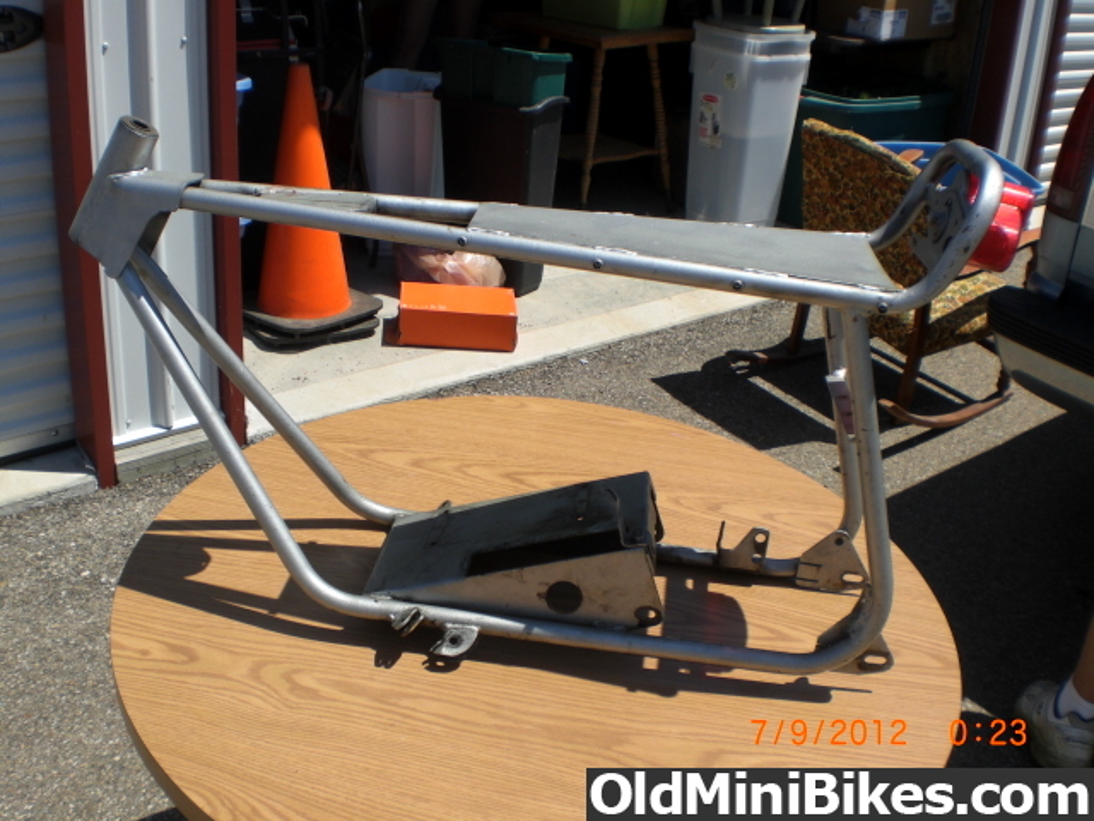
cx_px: 547
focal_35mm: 38
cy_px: 410
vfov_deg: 37.7
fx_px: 1201
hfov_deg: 49.0
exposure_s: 1/400
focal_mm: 6.3
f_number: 4.4
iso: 50
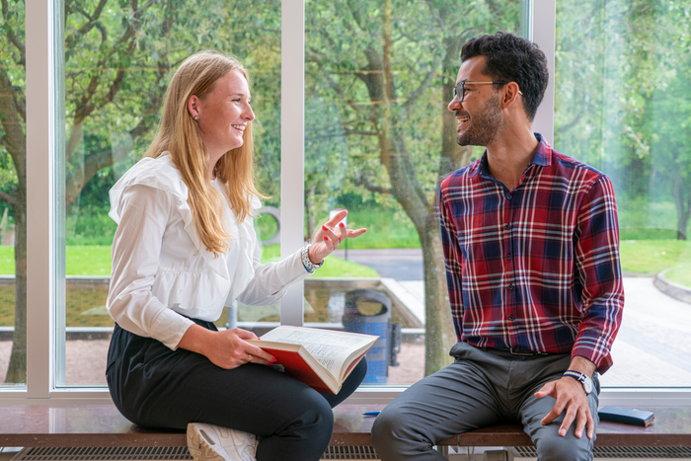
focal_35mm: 53
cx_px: 346
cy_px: 230
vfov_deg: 25.5
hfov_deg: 37.5
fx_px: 1017
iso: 640
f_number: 4.5
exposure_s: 1/160
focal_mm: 53
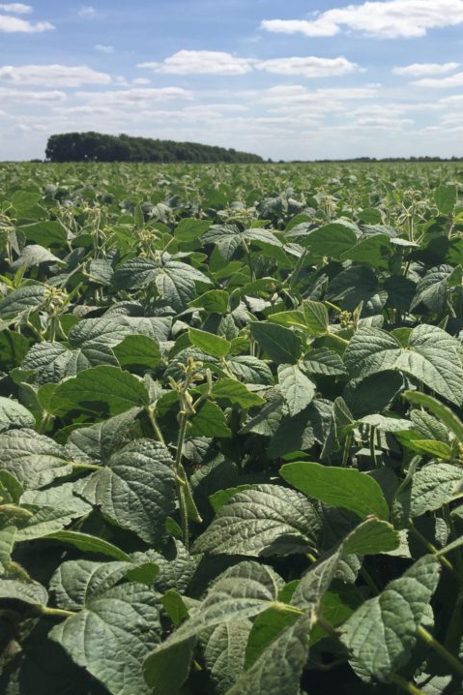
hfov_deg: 30.8
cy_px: 354
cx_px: 397
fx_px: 810
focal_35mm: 42
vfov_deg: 46.4
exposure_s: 1/3597
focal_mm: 4.15
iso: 32
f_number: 2.2
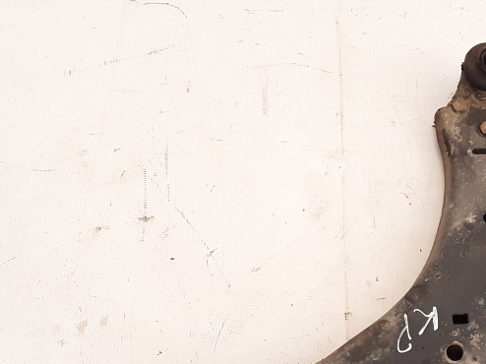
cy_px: 315
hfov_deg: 34.0
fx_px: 786
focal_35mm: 56
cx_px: 328
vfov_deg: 25.4
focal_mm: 2.91
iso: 50
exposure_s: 1/50
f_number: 1.9
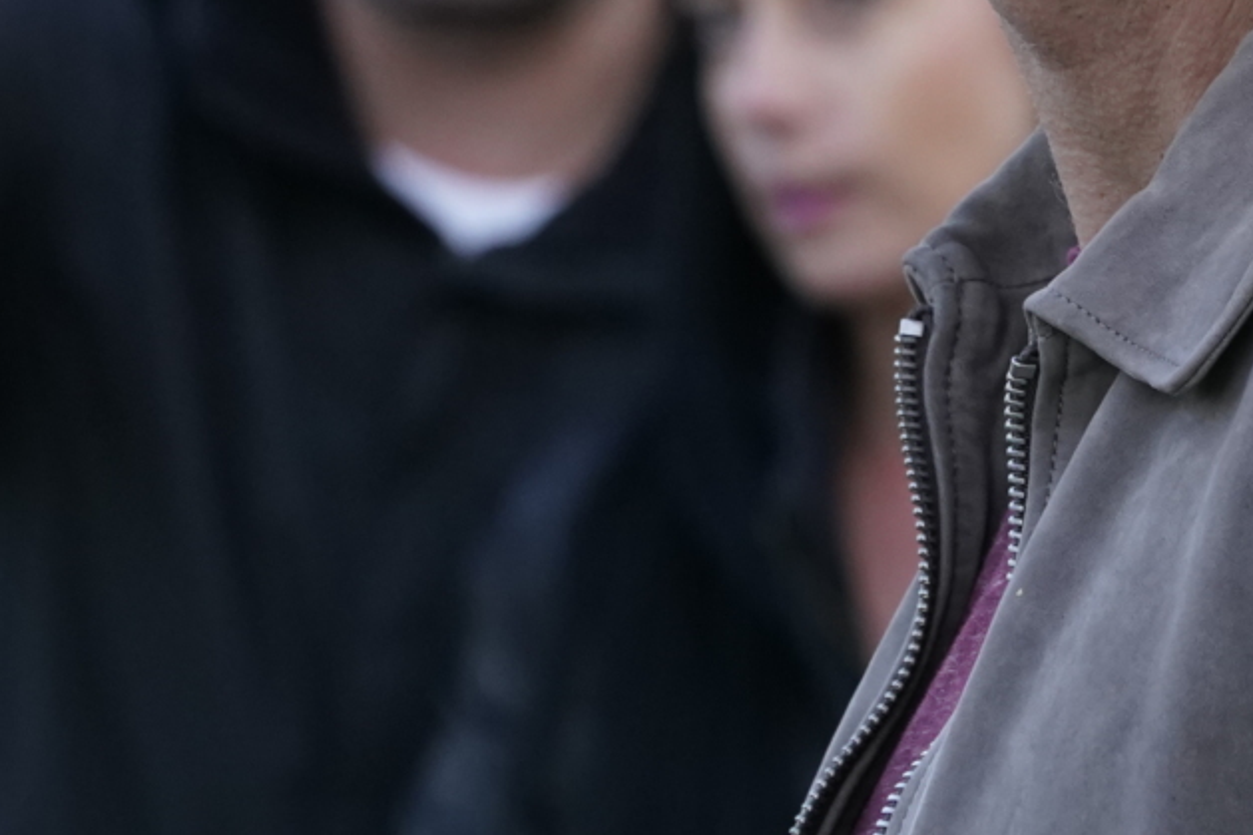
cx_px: 1151
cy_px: -113
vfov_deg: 2.4
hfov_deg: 3.5
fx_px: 20285
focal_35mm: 583
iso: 2000
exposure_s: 1/200
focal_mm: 179
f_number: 8
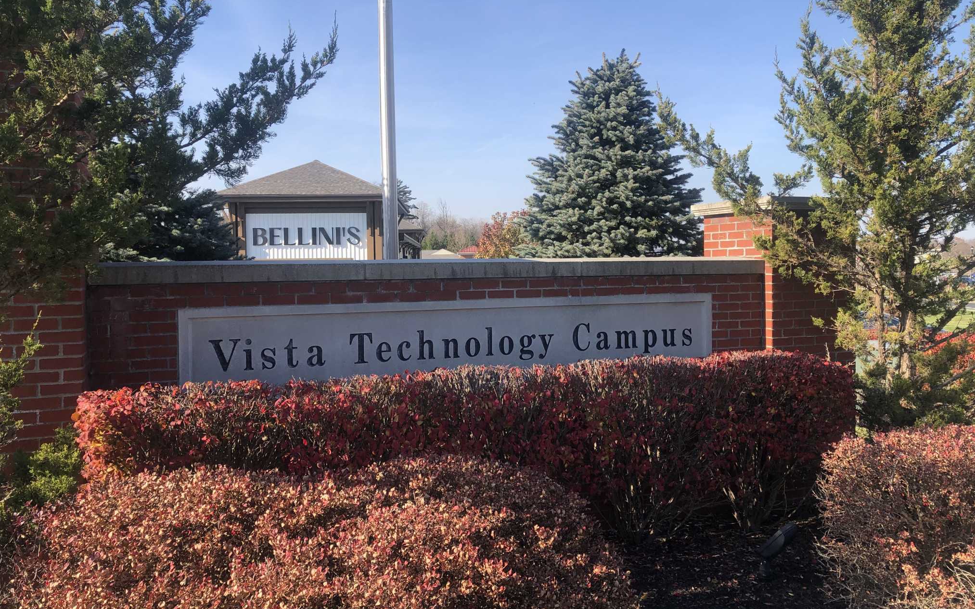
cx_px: 485
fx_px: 797
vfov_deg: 41.8
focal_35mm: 30
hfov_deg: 62.9
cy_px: 291
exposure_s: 1/979
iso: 20
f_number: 1.8
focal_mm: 3.99
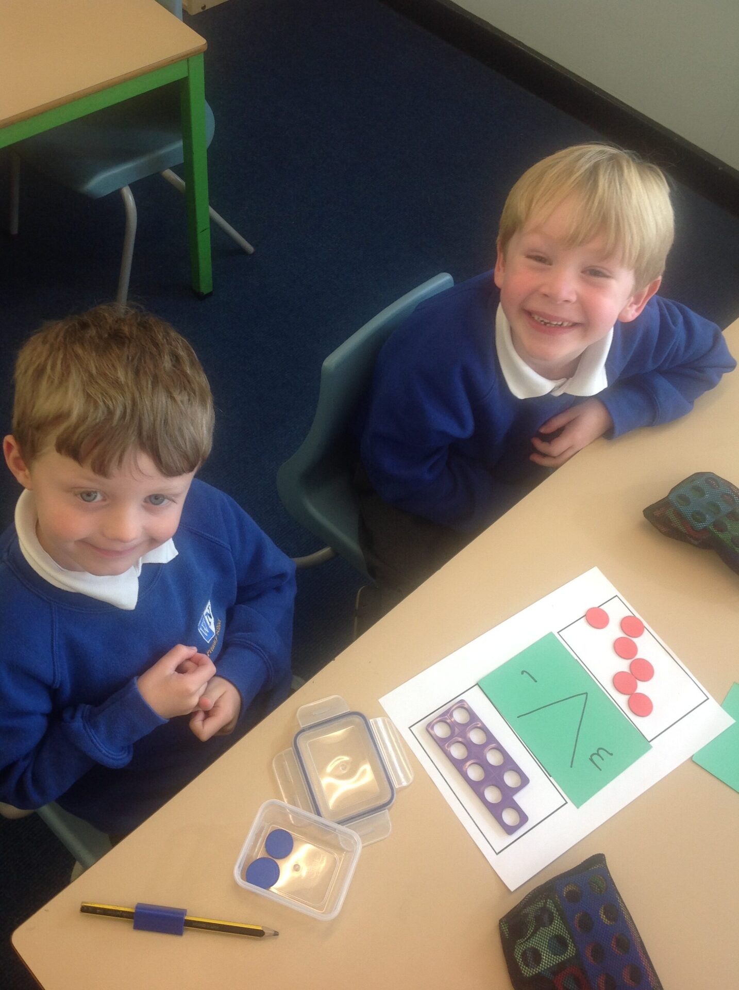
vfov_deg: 52.7
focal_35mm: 35
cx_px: 370
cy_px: 495
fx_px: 999
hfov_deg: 40.6
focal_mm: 4.28
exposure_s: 1/40
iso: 64
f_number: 2.4
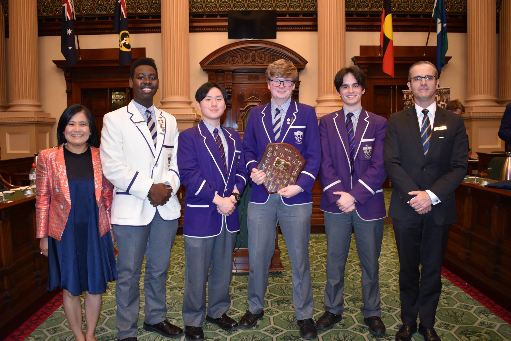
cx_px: 248
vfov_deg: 42.3
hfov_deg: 60.3
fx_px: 440
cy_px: 171
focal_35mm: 31
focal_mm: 20
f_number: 3.5
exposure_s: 1/60
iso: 1000
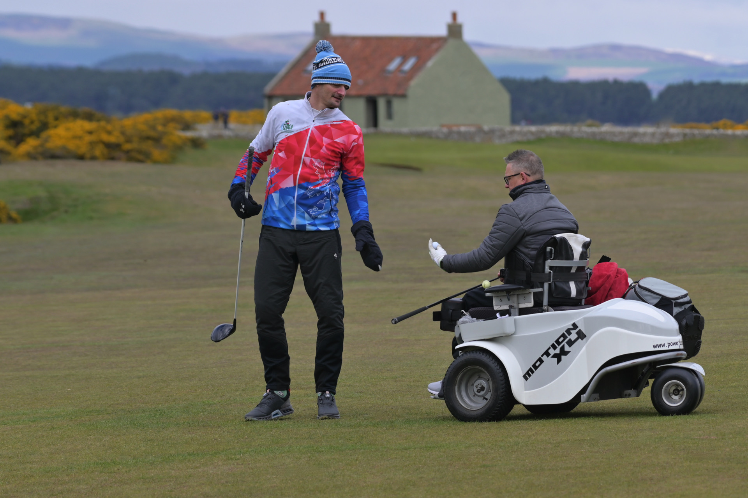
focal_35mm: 300
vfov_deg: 4.6
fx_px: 6231
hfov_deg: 6.9
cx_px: 374
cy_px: 249
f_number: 6.3
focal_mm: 200
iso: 100
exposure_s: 1/400
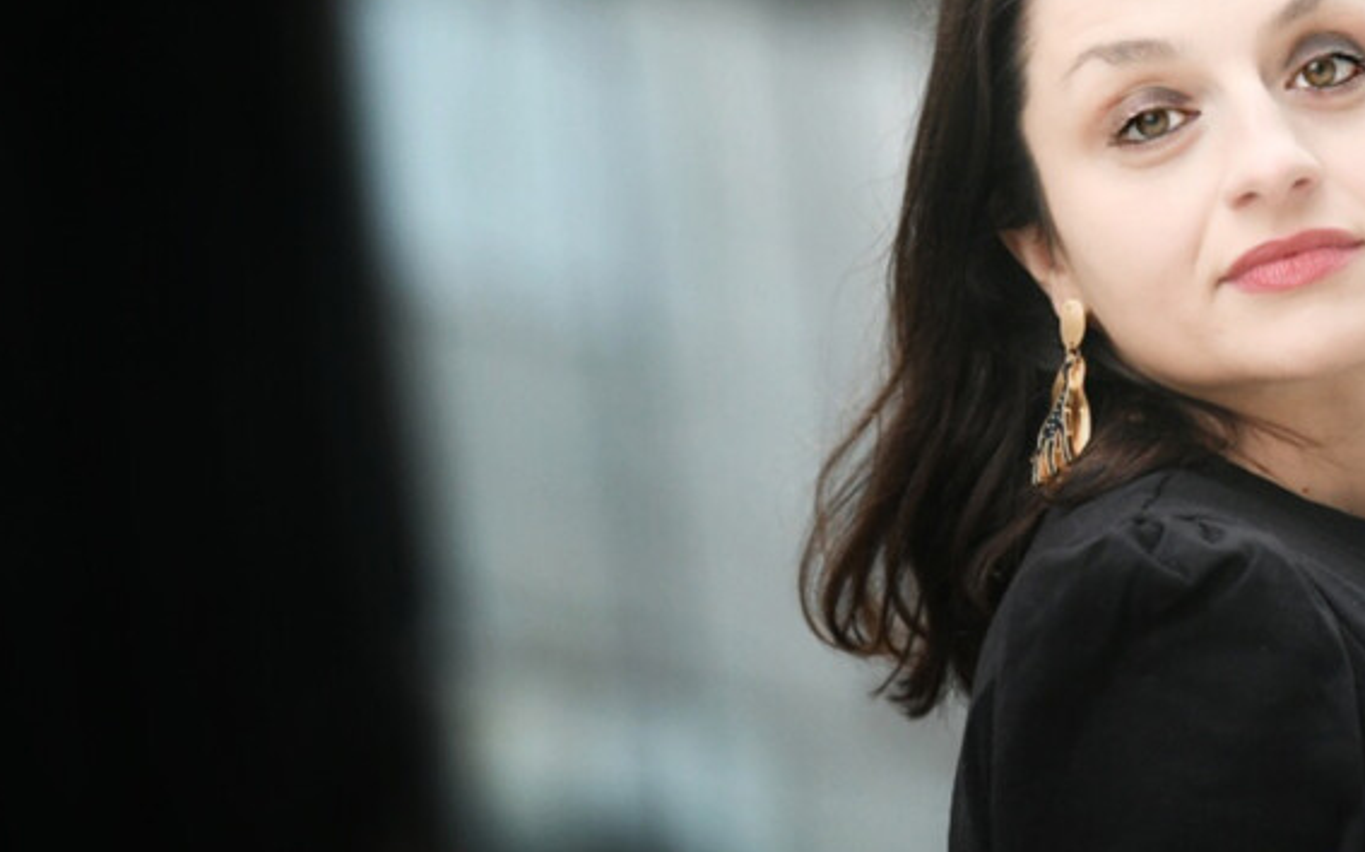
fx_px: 13240
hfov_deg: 5.9
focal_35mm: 356
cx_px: 1401
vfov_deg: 3.7
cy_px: 284
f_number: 2.8
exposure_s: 1/100
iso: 2000
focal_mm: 150
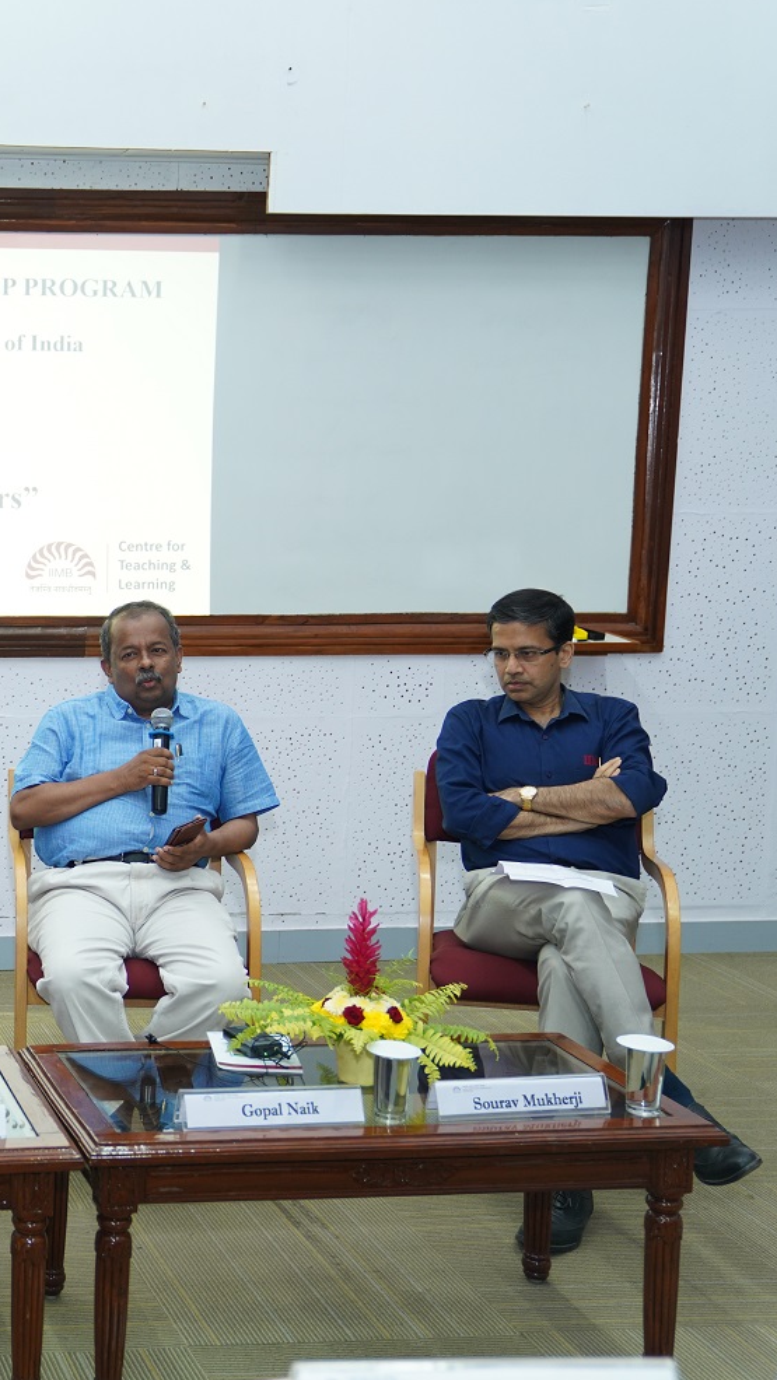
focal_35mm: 51
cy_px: 682
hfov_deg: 21.5
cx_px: -196
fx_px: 1867
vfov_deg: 40.6
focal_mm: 32
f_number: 2.8
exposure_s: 1/80
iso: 640
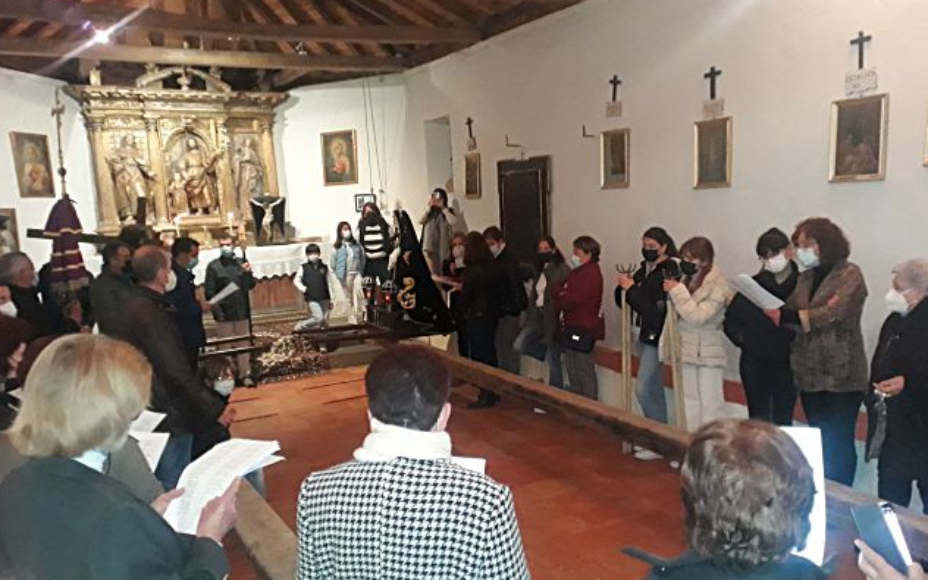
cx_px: 468
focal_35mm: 29
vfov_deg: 43.0
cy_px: 333
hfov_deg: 64.6
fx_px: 733
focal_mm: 3.71
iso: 640
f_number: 1.7
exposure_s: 1/25
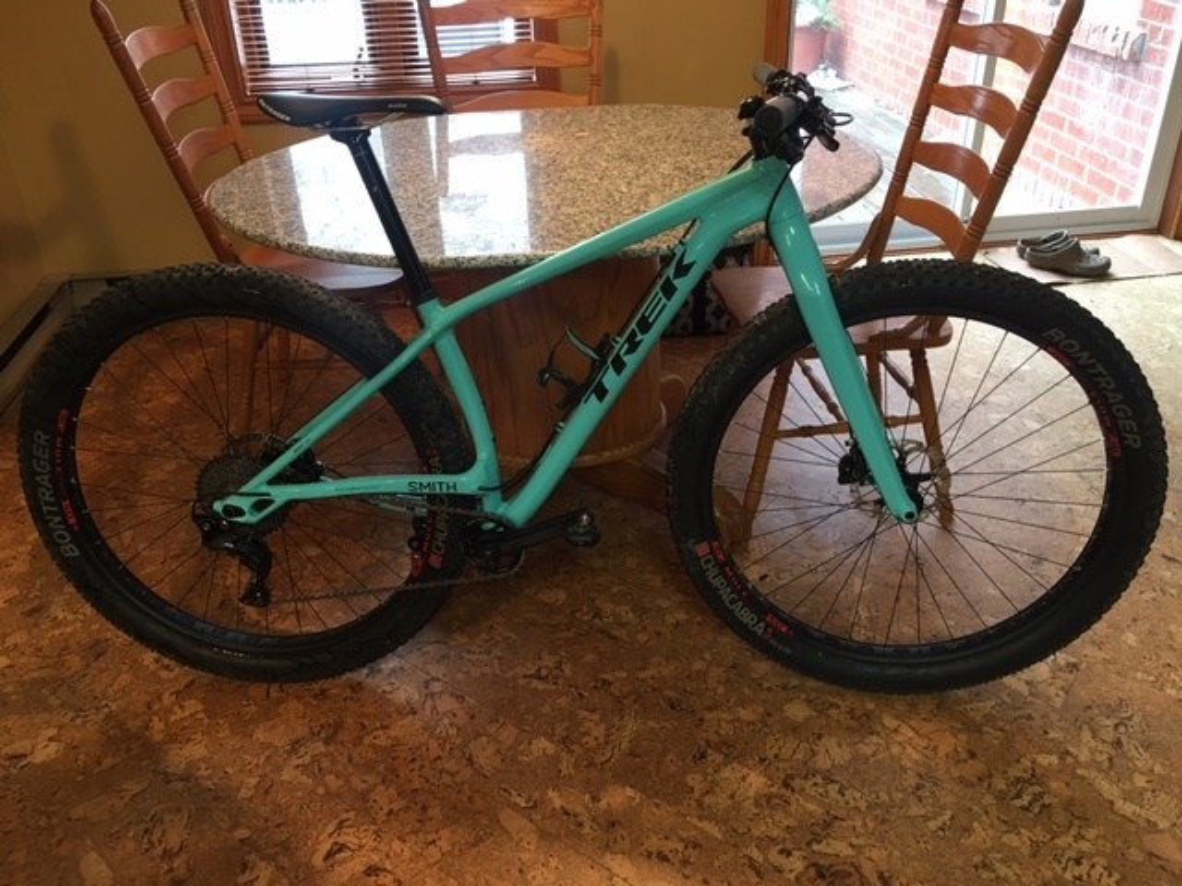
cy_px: 443
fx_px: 990
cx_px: 591
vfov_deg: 48.2
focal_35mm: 29
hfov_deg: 61.7
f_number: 2.2
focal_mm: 4.15
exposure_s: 1/30
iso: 100
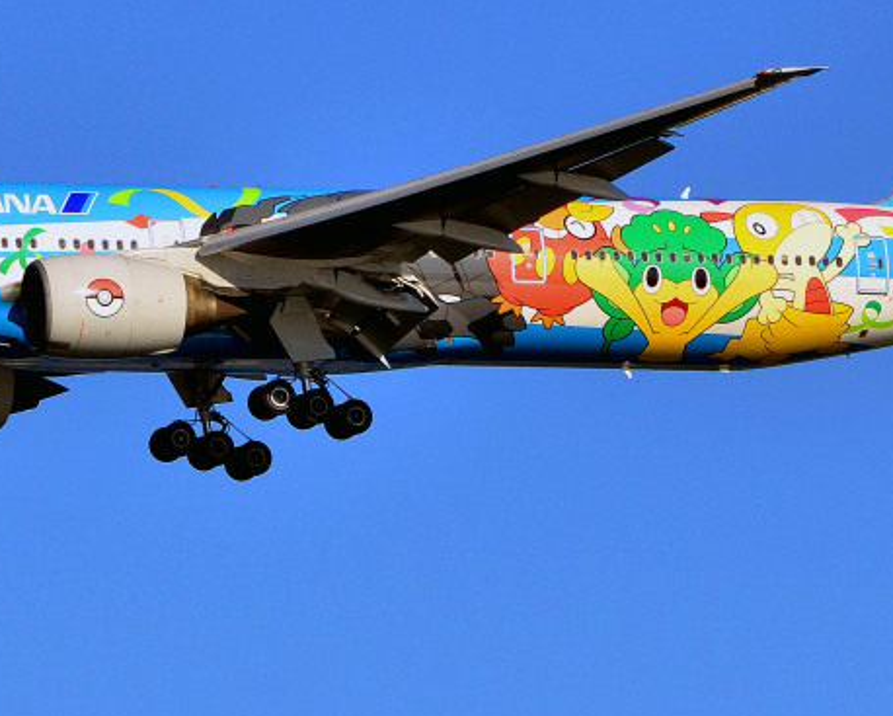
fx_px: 13620
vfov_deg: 3.0
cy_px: 317
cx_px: 236
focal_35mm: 515
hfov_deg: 3.8
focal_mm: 140
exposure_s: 1/800
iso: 320
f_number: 10
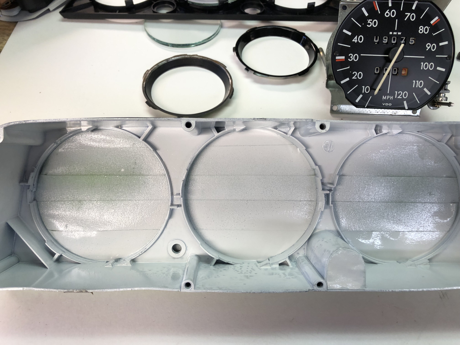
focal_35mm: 28
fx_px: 372
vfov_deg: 49.7
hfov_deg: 63.4
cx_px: 230
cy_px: 172
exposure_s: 1/40
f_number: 1.8
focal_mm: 3.99
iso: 25
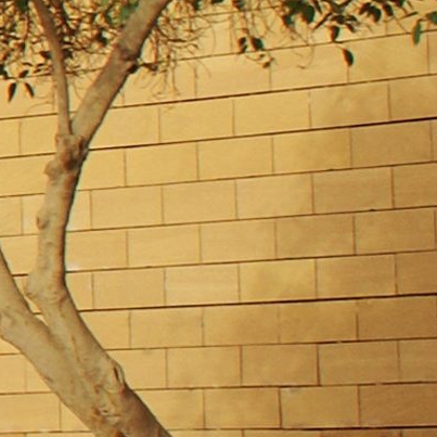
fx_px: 3156
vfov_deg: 7.9
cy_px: -4
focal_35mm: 221
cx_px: -1436
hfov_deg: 6.2
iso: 100
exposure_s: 1/125
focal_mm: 18
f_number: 10
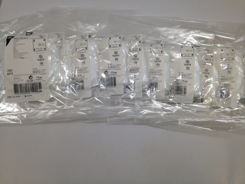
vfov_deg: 42.9
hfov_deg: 55.4
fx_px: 234
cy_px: 92
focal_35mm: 33
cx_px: 122
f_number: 2.4
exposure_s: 1/120
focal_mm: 4.12
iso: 64
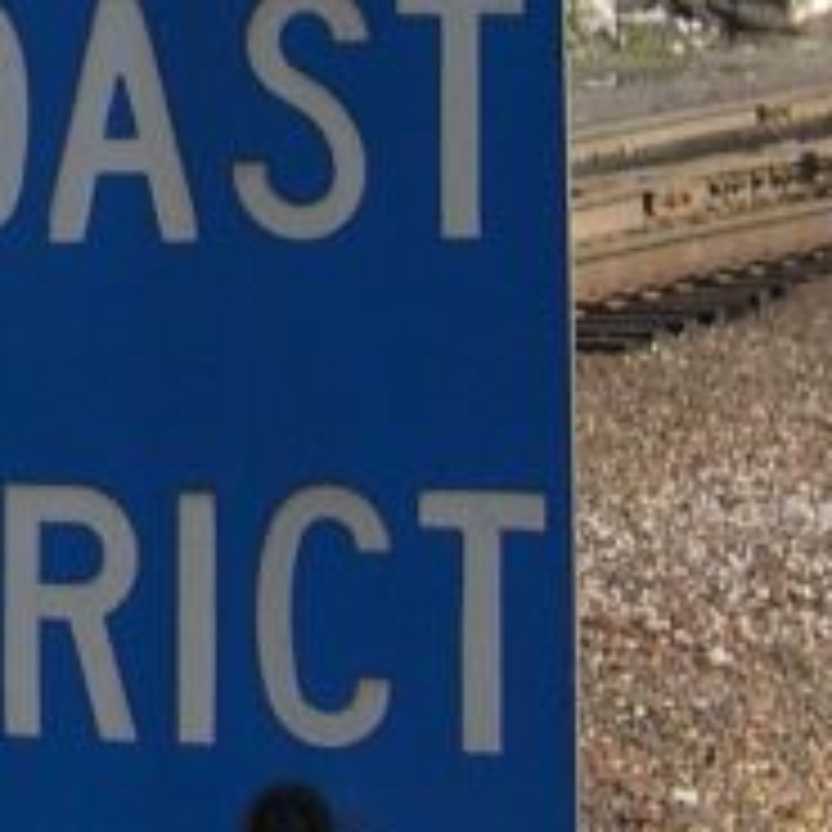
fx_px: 5058
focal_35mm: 186
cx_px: -792
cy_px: -220
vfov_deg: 9.3
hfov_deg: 8.9
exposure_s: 1/128
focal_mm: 8
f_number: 7.6
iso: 100
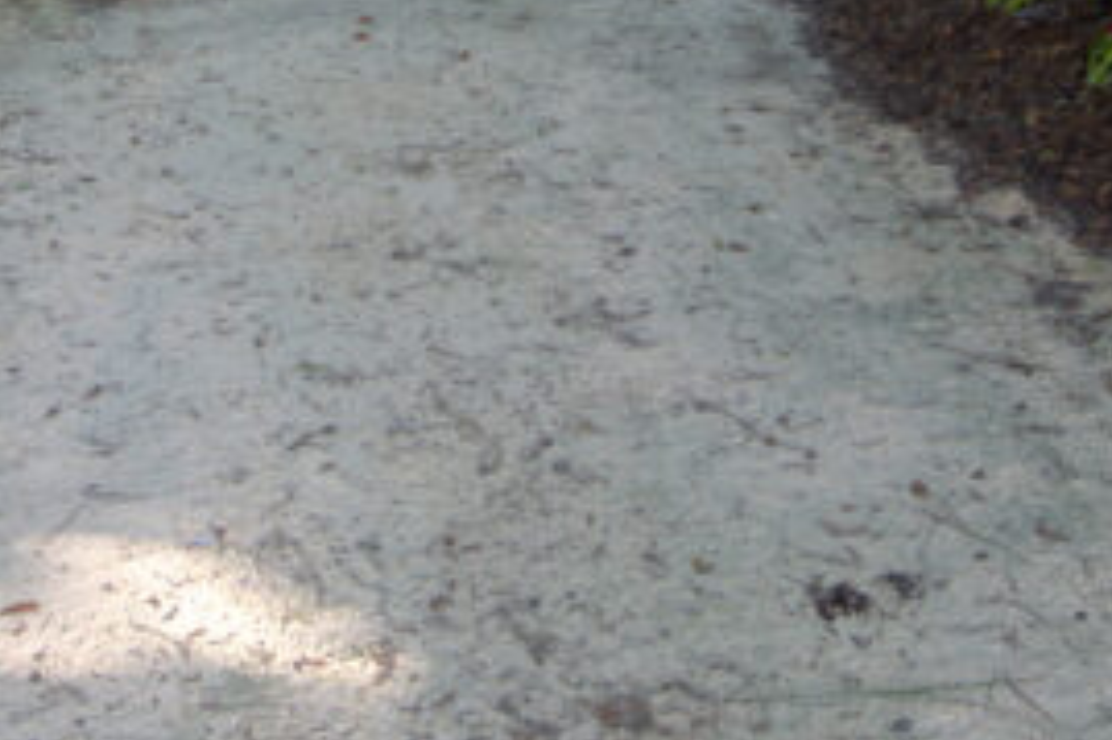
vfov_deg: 20.1
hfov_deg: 32.8
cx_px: 426
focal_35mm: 61
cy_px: -260
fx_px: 1883
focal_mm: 16
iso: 64
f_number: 4
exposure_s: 1/30
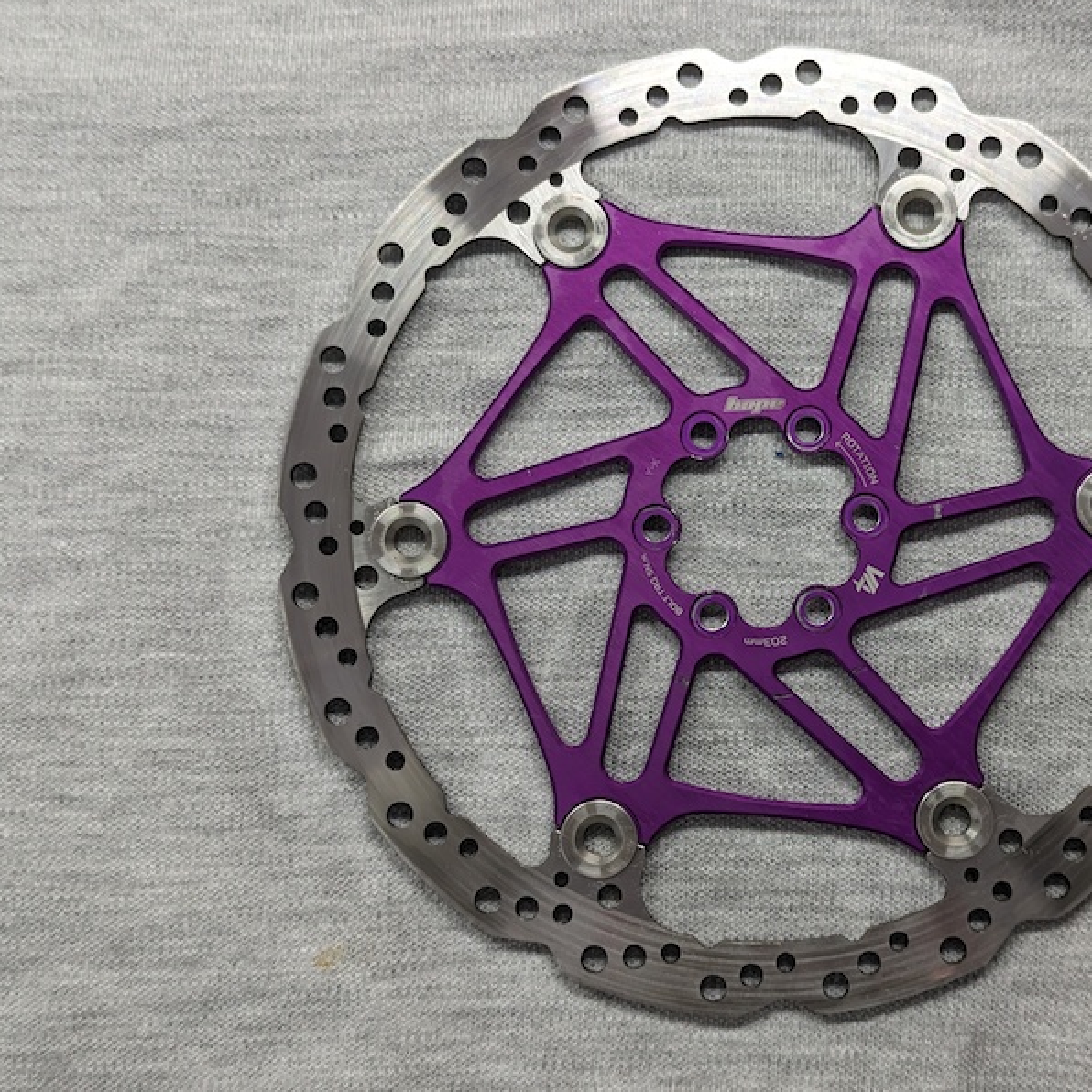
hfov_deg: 29.9
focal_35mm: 57
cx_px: 718
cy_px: 546
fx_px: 2034
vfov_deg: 30.0
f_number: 1.85
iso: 43
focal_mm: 6.81
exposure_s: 1/23.8
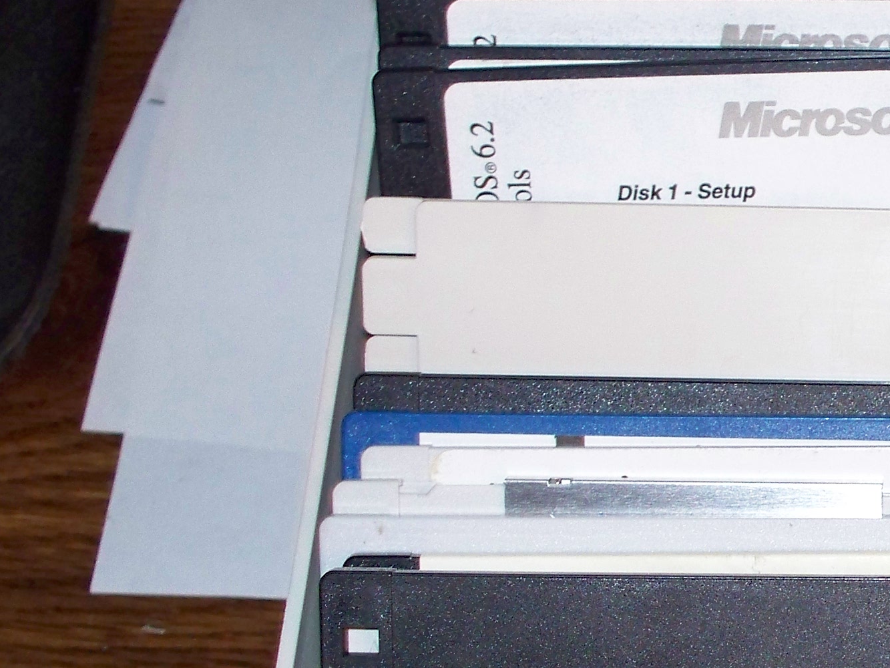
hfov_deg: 17.6
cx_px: 971
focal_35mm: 108
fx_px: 2777
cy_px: 361
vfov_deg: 13.7
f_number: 2.8
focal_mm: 7.54
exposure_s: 1/30
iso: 200
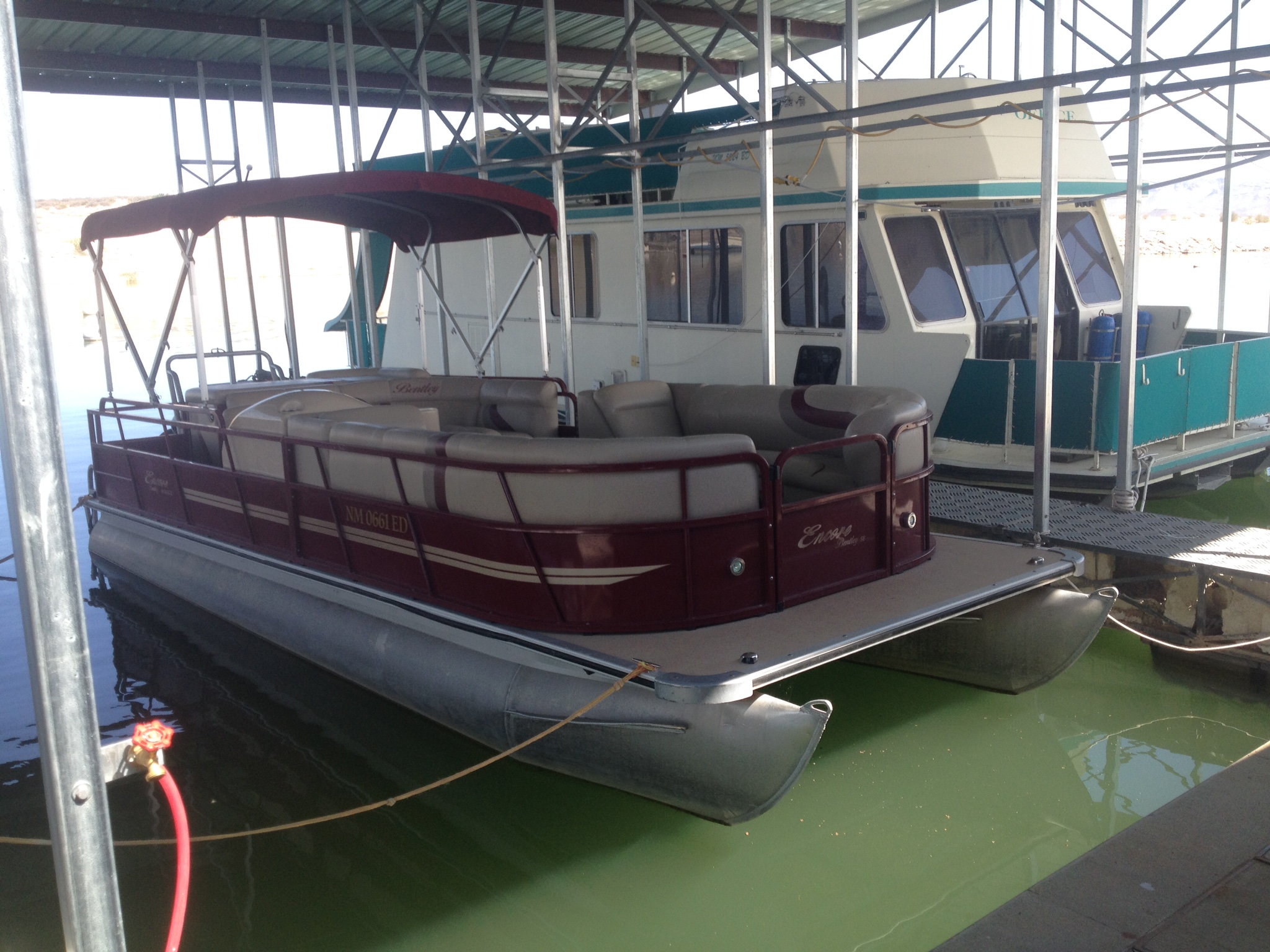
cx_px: 635
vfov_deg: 40.7
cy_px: 476
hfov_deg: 52.6
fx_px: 1284
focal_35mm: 35
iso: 50
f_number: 2.4
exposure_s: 1/378
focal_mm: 4.28
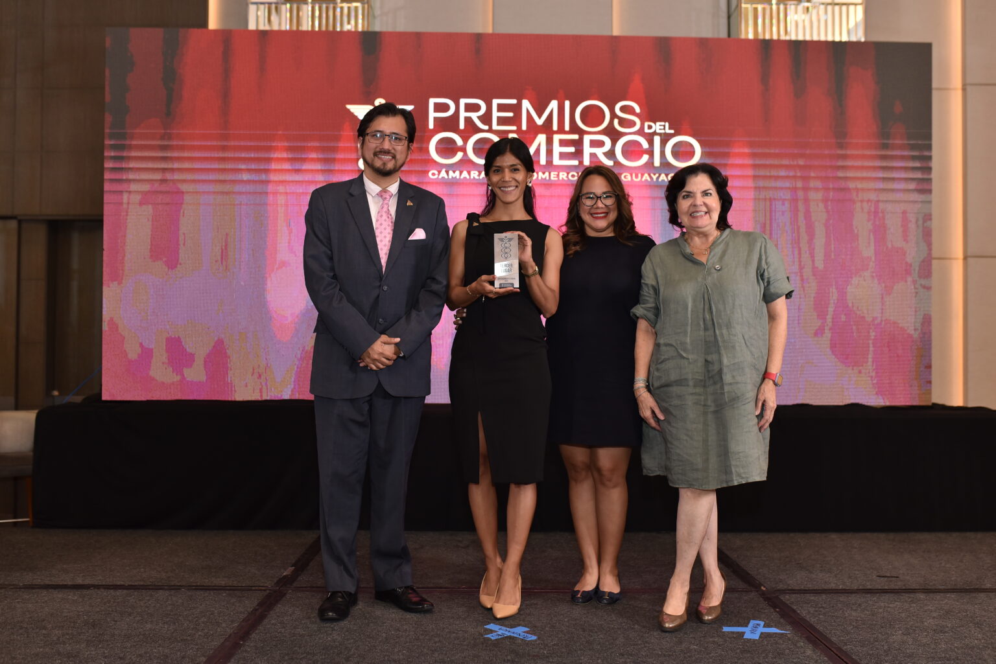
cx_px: 498
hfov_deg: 54.4
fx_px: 969
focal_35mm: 35
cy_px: 332
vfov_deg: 37.9
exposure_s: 1/250
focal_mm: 35
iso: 640
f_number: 3.2
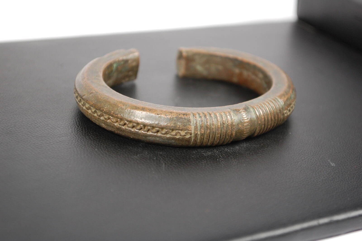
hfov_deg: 24.6
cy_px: 120
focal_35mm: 82
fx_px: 829
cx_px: 181
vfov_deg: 16.5
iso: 400
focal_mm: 55
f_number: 5.6
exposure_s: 1/100
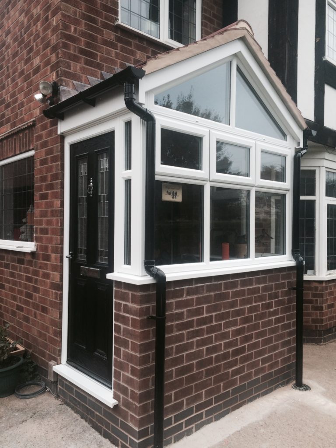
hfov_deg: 48.2
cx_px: 168
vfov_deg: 61.7
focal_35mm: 29
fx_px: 375
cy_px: 224
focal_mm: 4.15
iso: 32
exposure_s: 1/394
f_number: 2.2
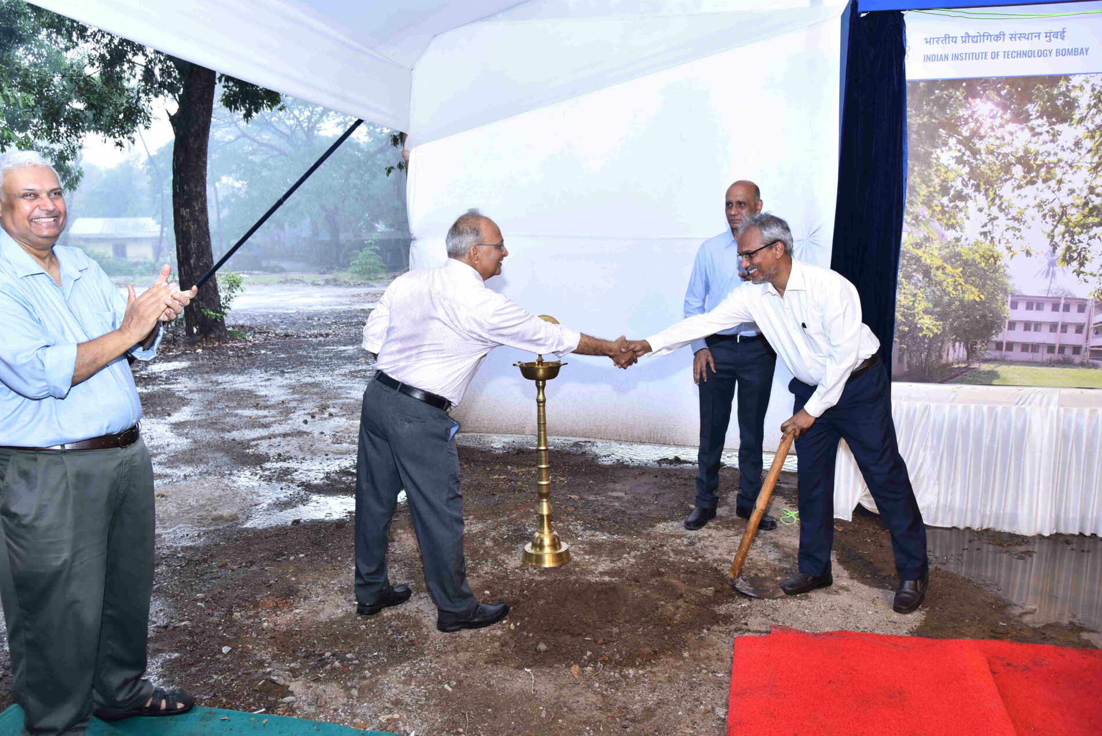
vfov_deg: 49.6
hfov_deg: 69.4
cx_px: 549
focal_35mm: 26
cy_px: 367
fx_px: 796
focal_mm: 24
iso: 640
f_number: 5
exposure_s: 1/125
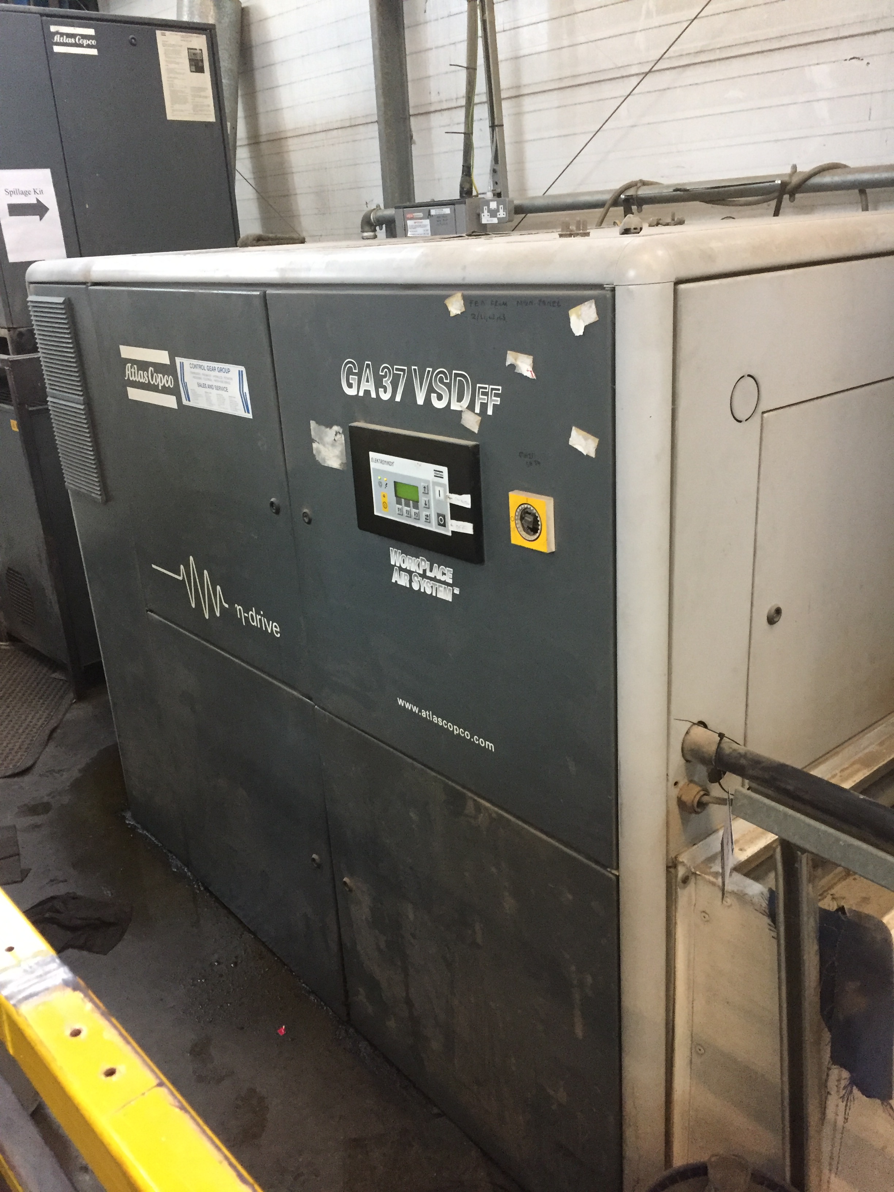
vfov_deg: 61.7
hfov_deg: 48.2
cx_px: 447
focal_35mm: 29
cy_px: 596
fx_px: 999
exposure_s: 1/25
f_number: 2.2
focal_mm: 4.15
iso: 250
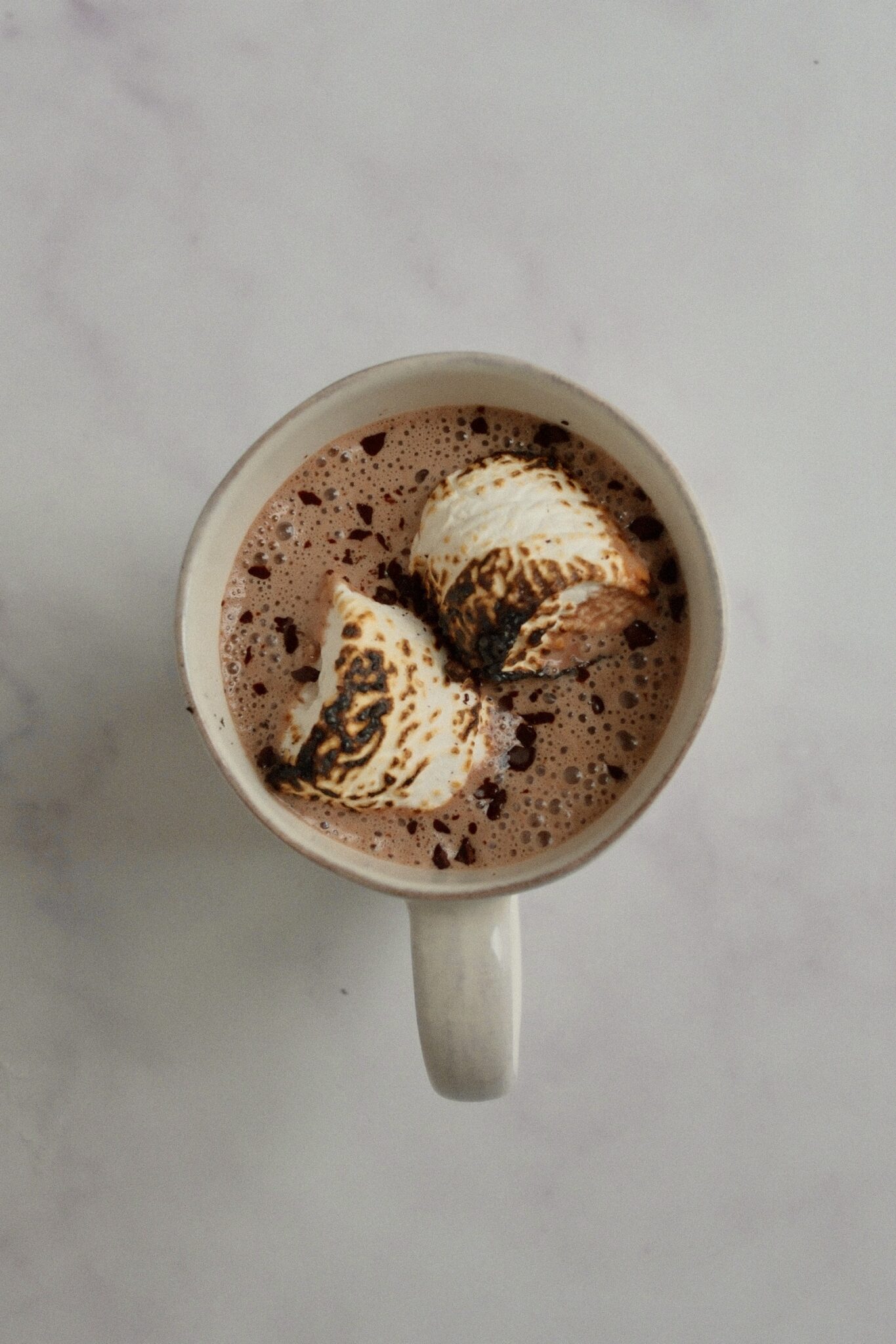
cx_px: 448
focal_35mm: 35
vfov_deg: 54.4
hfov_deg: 37.8
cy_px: 672
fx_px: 1307
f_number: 4
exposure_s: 1/220
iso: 500
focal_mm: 23
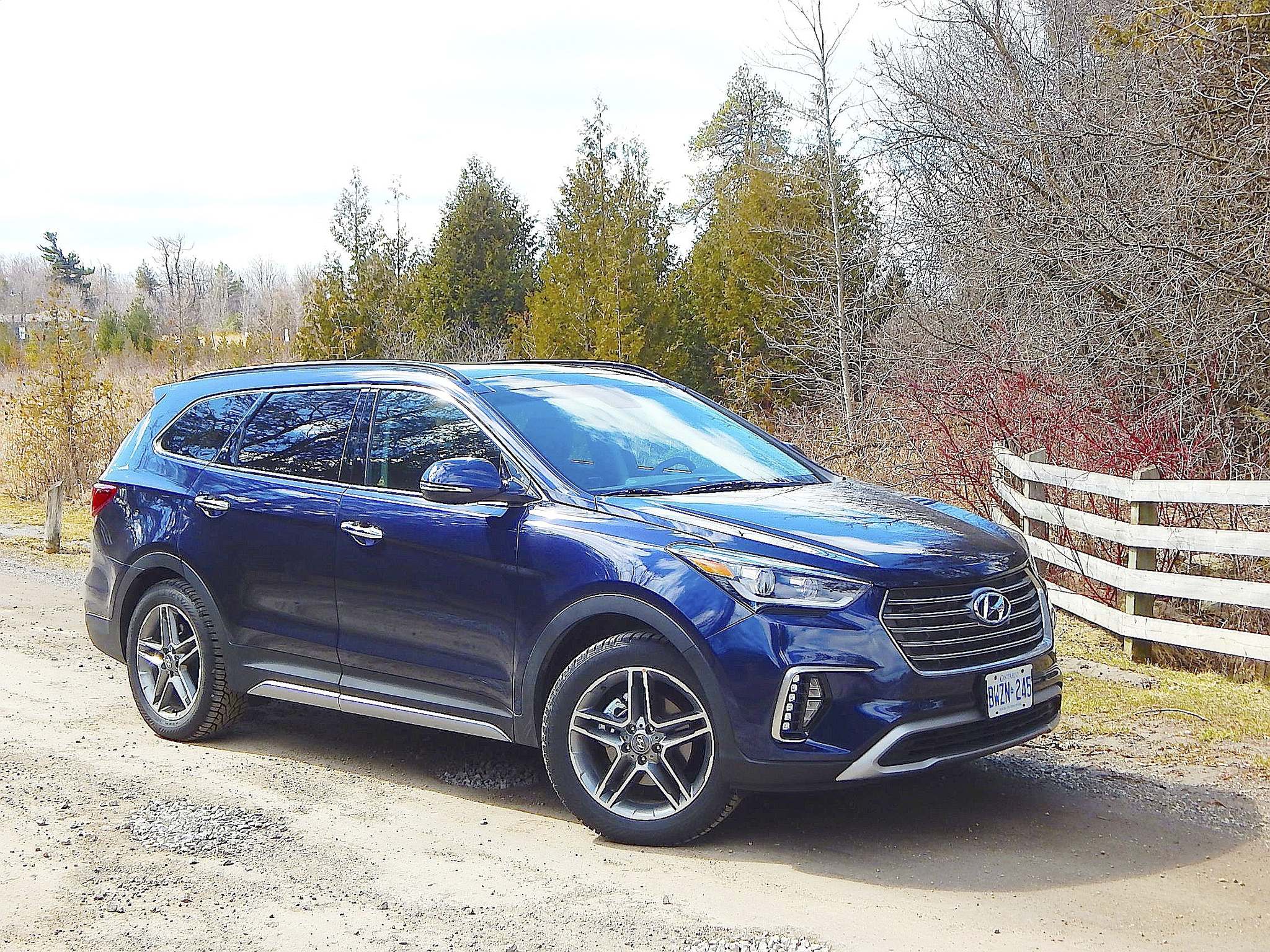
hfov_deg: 39.7
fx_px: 1761
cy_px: 476
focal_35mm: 48
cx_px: 635
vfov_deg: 30.3
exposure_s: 1/640
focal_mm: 8.6
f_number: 3.7
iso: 125
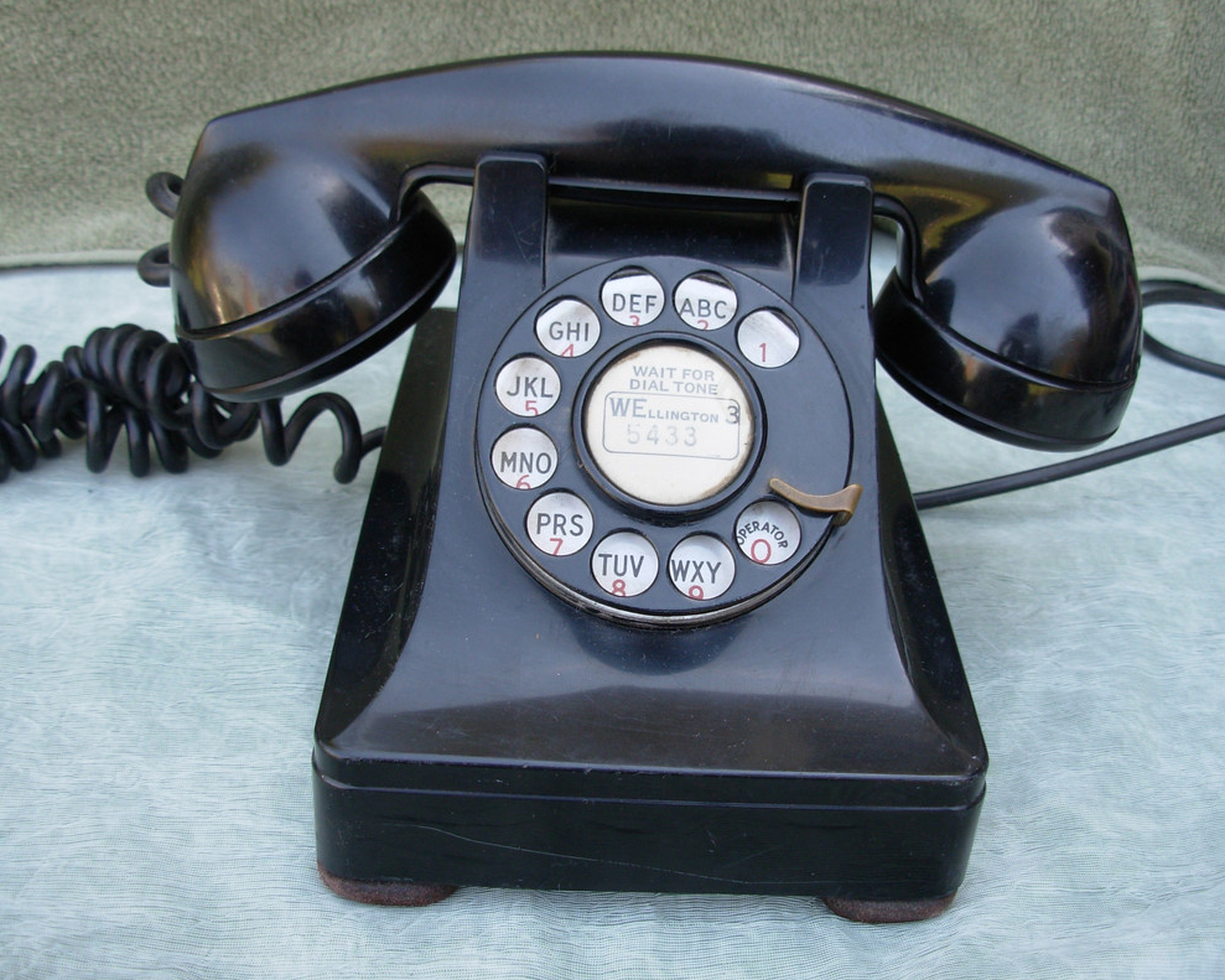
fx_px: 1450
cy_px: 492
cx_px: 658
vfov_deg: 37.3
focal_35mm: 40
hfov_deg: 45.8
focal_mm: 6.3
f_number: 2.9
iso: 50
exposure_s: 1/85.4
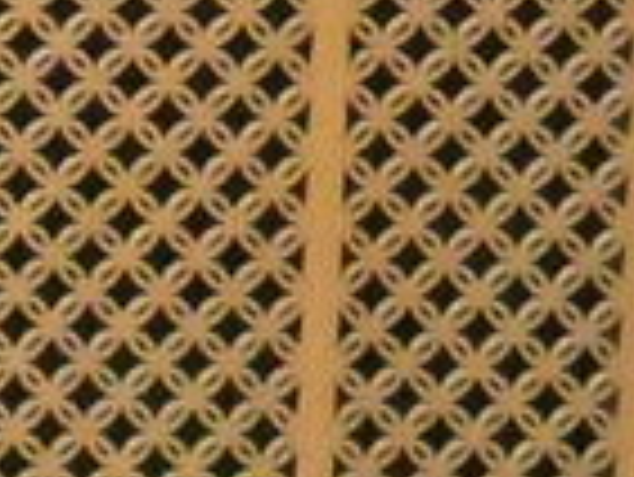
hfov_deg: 4.1
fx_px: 8725
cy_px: -27
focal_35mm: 476
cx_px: -940
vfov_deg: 3.1
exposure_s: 1/5
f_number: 7.1
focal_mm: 12.5
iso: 2500
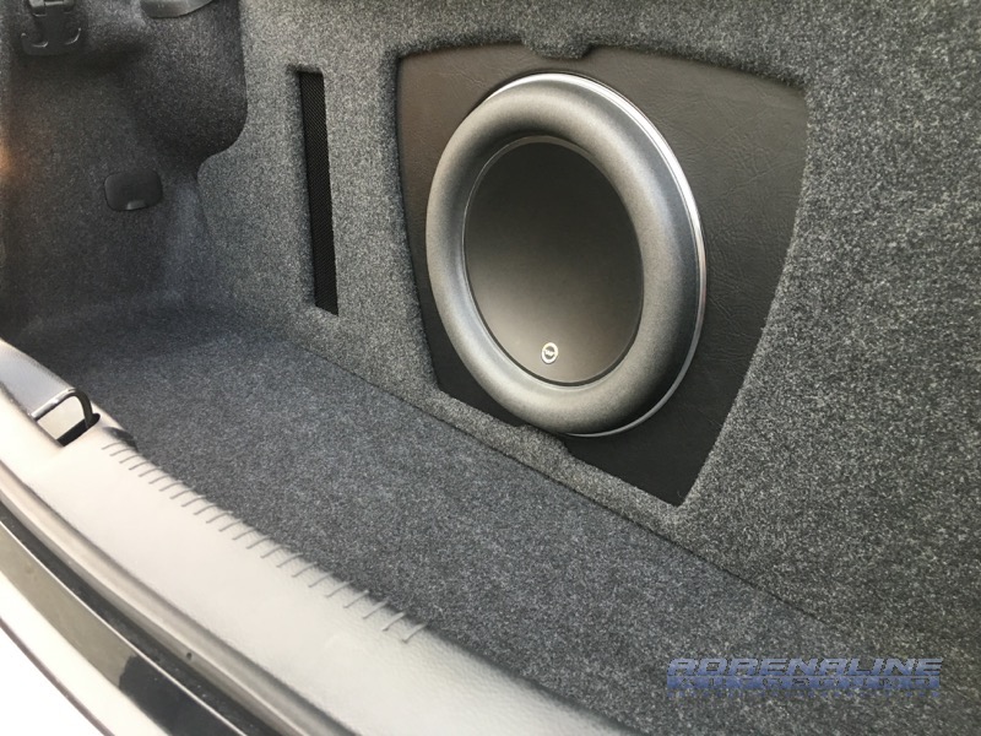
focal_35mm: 29
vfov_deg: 48.2
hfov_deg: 61.7
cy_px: 368
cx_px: 490
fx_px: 822
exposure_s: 1/30
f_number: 2.2
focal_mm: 4.15
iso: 40
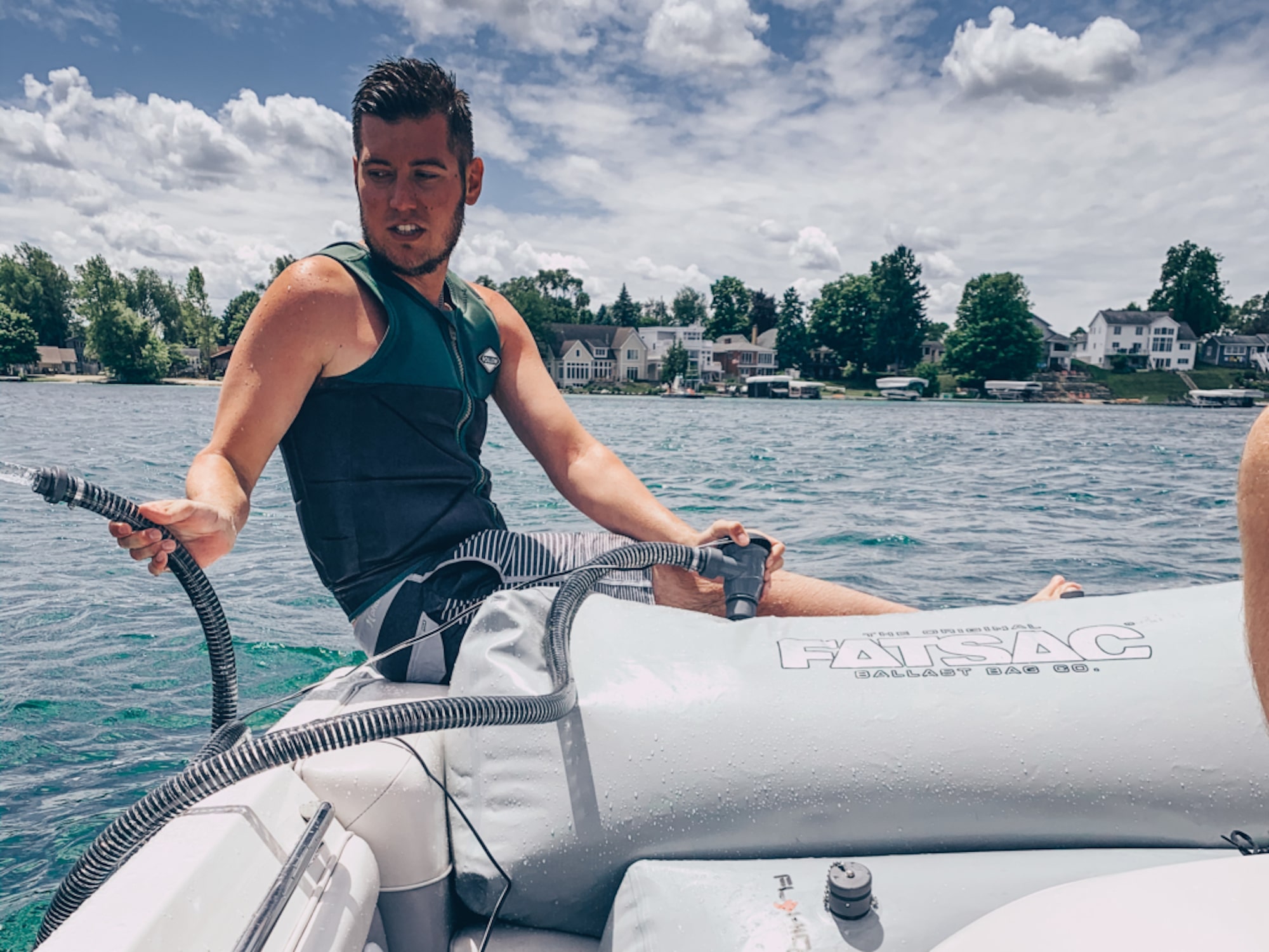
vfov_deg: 53.1
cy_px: 476
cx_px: 634
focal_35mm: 26
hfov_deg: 67.3
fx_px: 953
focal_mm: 4.25
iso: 25
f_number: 1.8
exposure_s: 1/4300
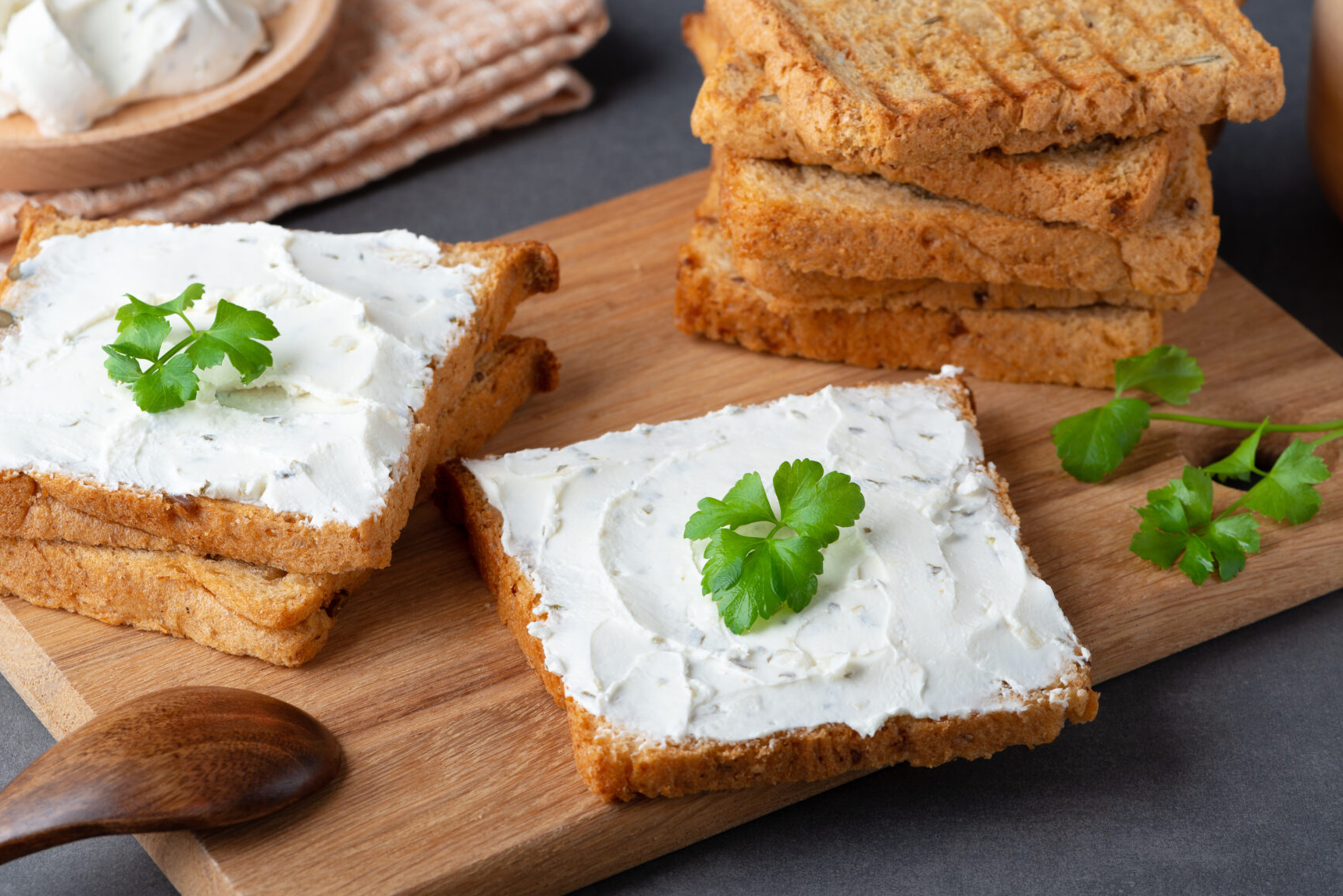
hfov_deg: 16.4
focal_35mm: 125
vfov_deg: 11.0
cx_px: 554
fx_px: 4664
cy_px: 482
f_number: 13
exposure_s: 1/160
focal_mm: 105
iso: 160
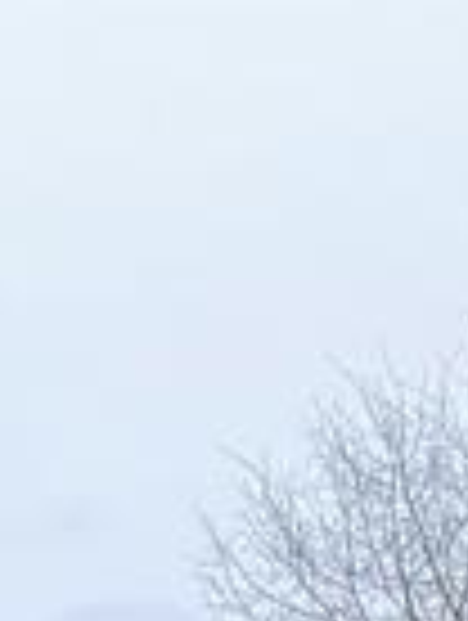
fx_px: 3379
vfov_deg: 9.6
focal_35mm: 188
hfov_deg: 7.1
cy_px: 1377
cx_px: -914
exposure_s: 1/213
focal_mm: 4.25
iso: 32
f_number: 1.8
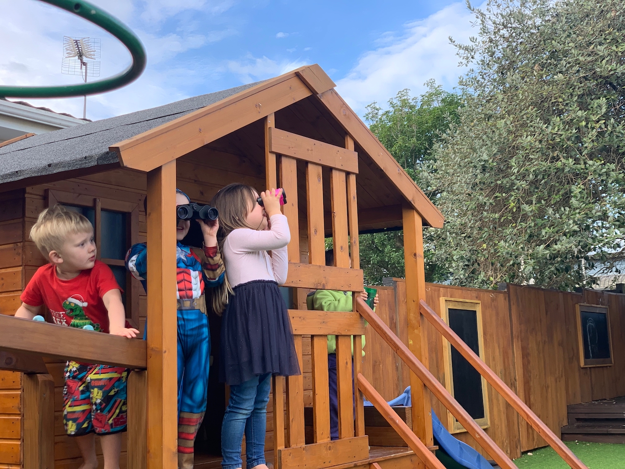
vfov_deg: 28.0
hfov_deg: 36.8
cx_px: 312
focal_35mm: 52
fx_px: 939
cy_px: 234
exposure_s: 1/79
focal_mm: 6
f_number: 2.4
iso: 16
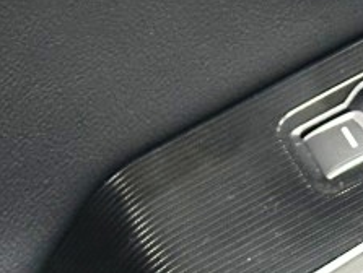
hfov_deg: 9.0
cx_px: 233
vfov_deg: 6.7
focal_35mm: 220
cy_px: -122
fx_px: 2311
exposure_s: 1/30
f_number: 1.78
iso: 640
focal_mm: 6.86
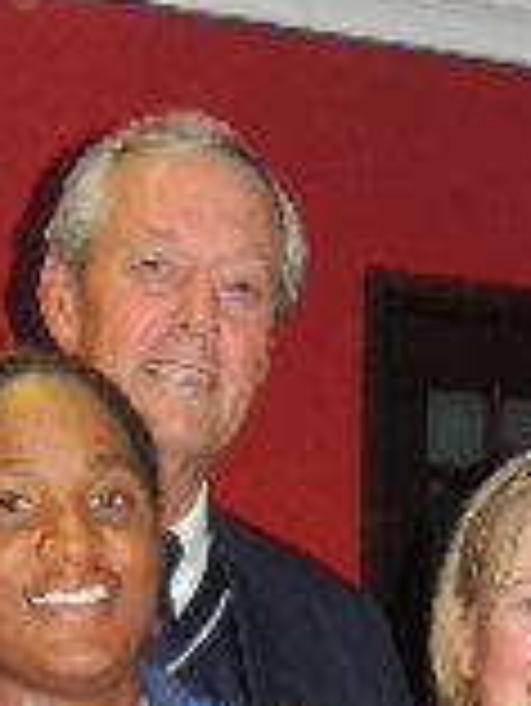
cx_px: 198
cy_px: 1277
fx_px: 2328
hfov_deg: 13.0
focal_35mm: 114
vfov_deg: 15.0
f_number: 3.1
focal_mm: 4.9
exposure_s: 1/30
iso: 200
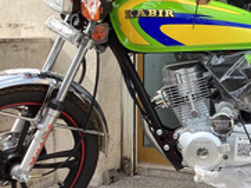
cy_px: 108
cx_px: 232
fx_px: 559
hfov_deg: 24.5
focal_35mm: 77
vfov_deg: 19.1
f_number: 2.4
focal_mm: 3.3
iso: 25
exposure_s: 1/497
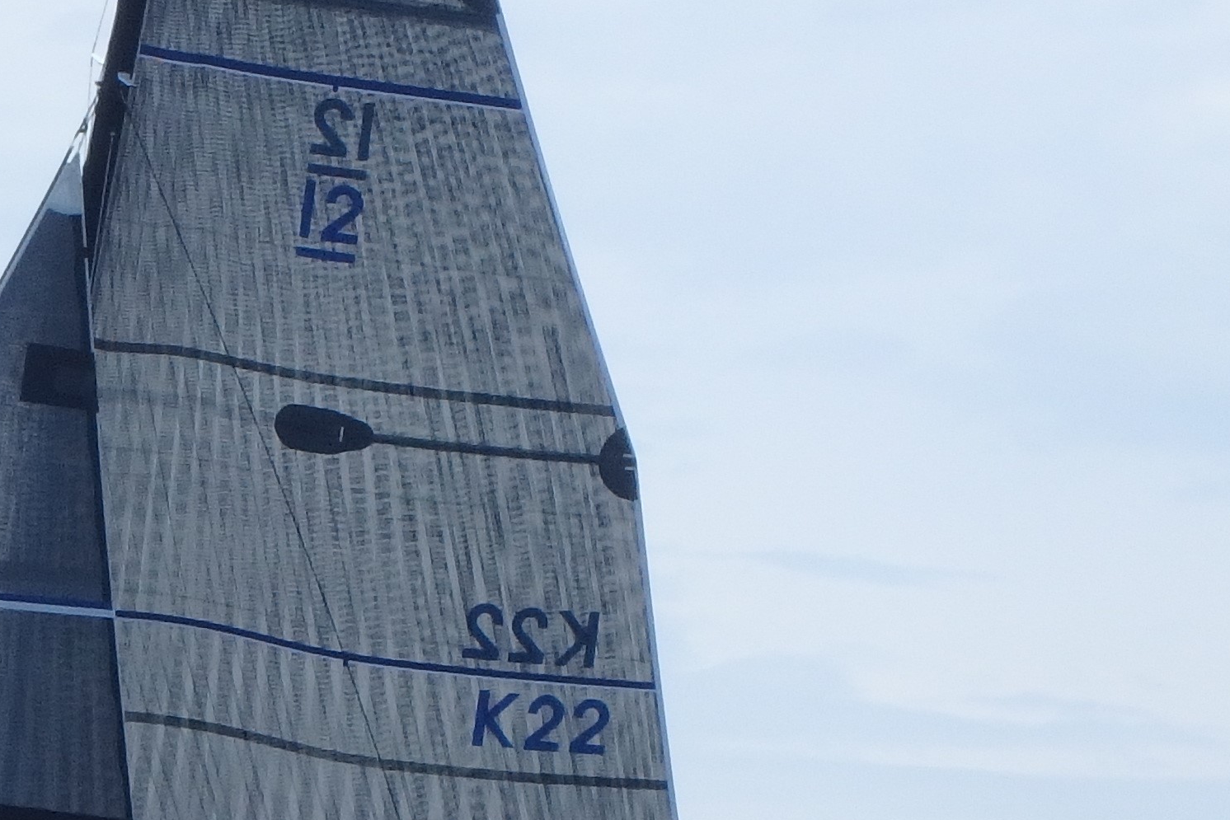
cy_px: 766
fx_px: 7585
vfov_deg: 6.2
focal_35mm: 222
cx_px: -78
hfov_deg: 9.2
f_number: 5.1
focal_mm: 13.6
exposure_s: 1/1000
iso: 125
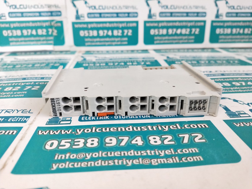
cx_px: 126
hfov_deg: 73.9
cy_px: 94
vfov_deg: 58.9
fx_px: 167
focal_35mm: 23
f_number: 1.7
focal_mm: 3.99
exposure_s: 1/50
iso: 139
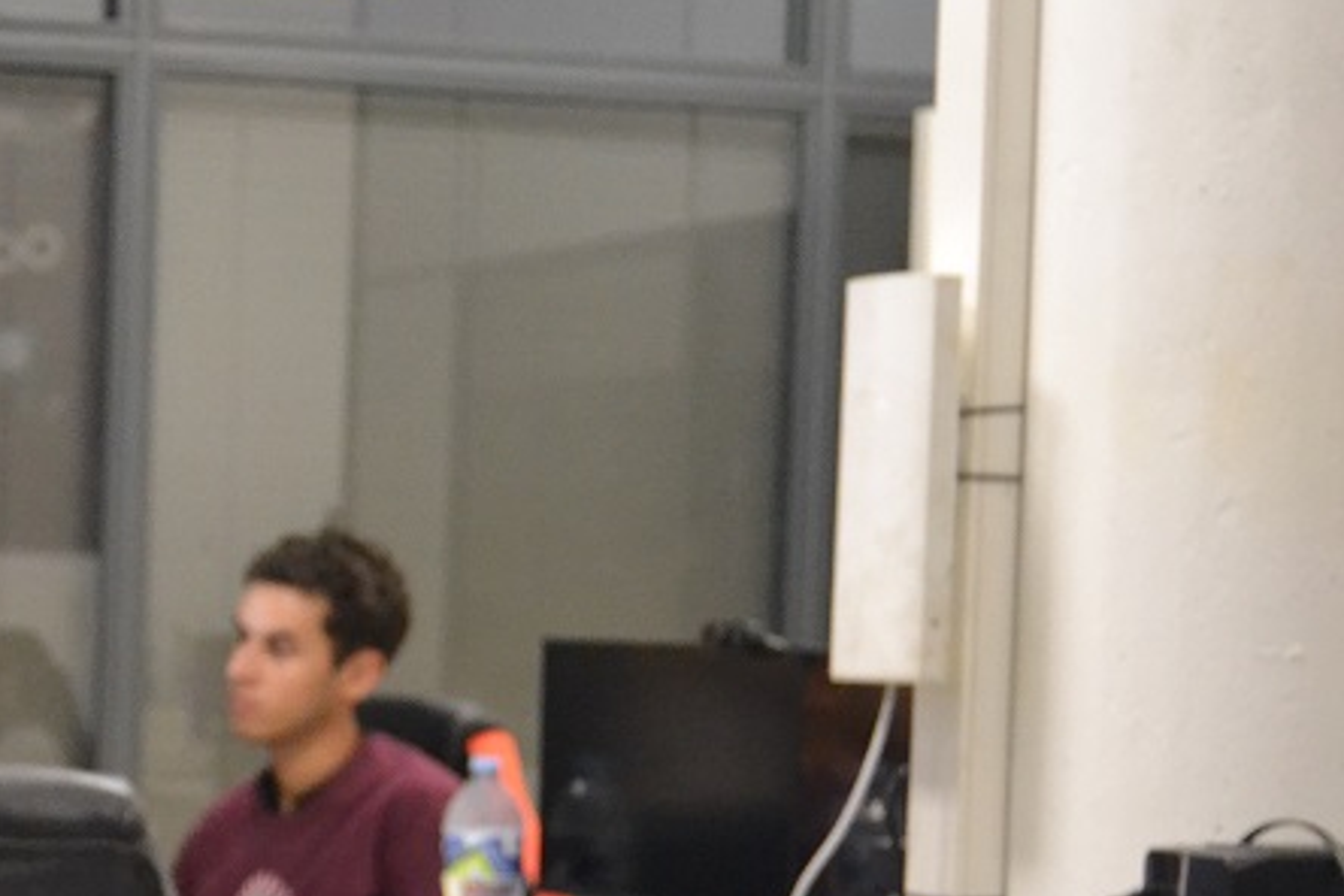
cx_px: -375
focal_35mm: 109
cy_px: 835
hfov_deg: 17.6
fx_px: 4069
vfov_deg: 12.5
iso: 2500
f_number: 4
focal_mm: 28
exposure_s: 1/60
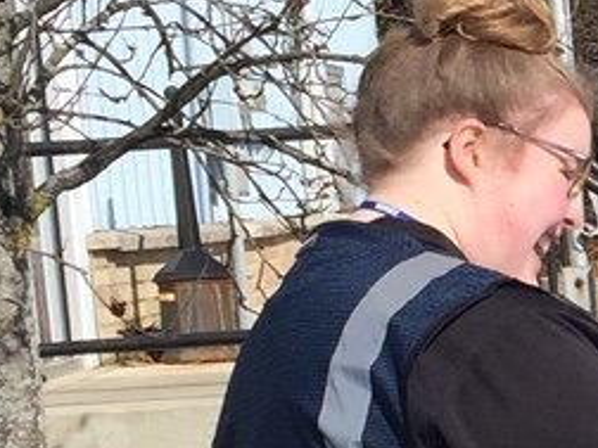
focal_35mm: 188
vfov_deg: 7.8
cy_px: 498
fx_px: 3248
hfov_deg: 9.5
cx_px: 1355
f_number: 2.2
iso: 32
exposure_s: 1/2326
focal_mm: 4.15
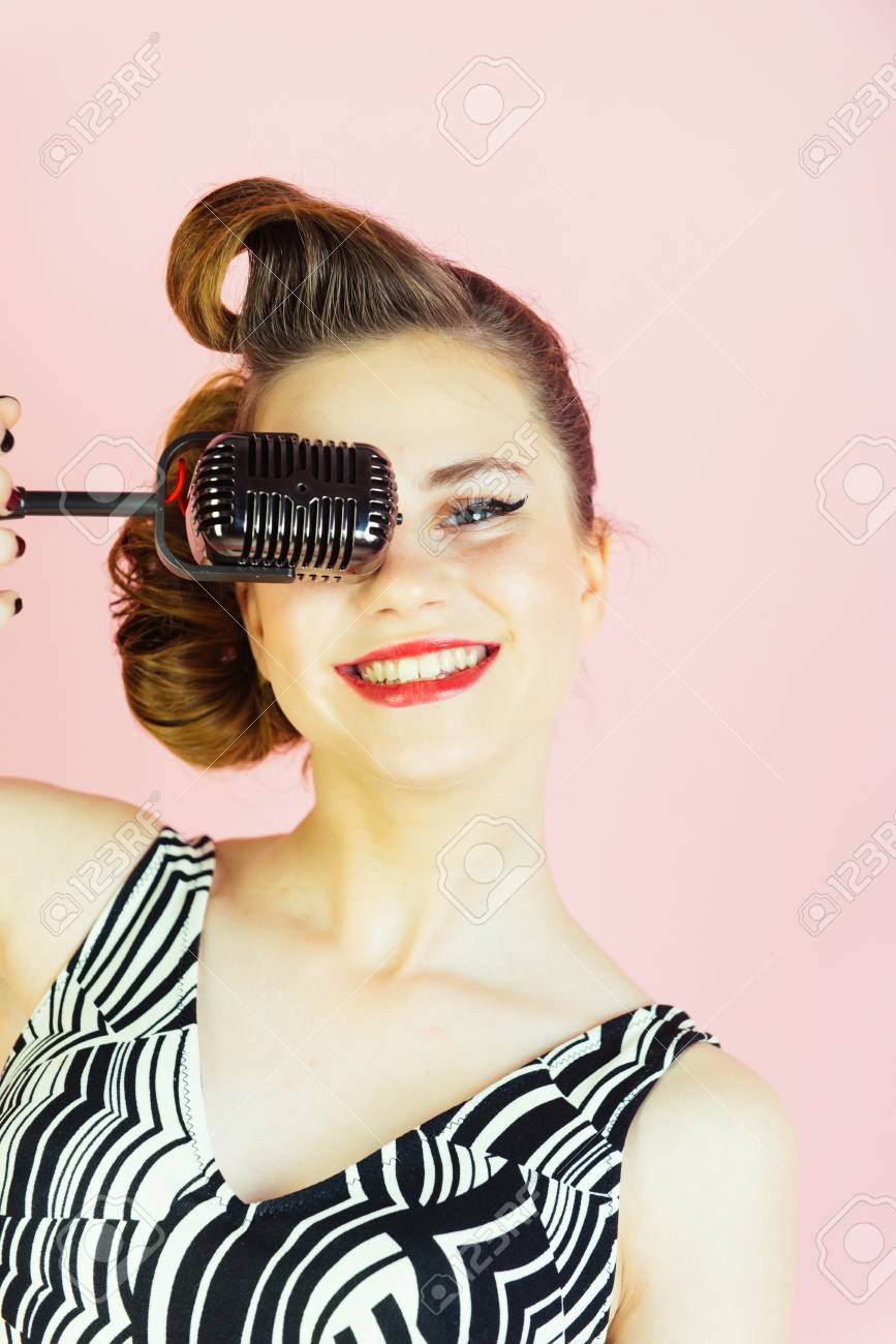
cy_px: 672
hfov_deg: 9.8
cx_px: 448
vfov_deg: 14.7
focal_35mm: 140
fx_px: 5225
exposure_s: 1/160
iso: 100
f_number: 5.6
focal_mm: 140
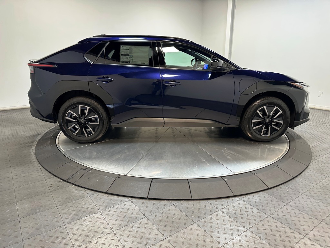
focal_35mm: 24
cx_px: 165
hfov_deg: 71.6
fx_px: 229
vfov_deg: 56.8
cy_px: 124
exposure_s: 1/60
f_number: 1.78
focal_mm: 6.86
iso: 500
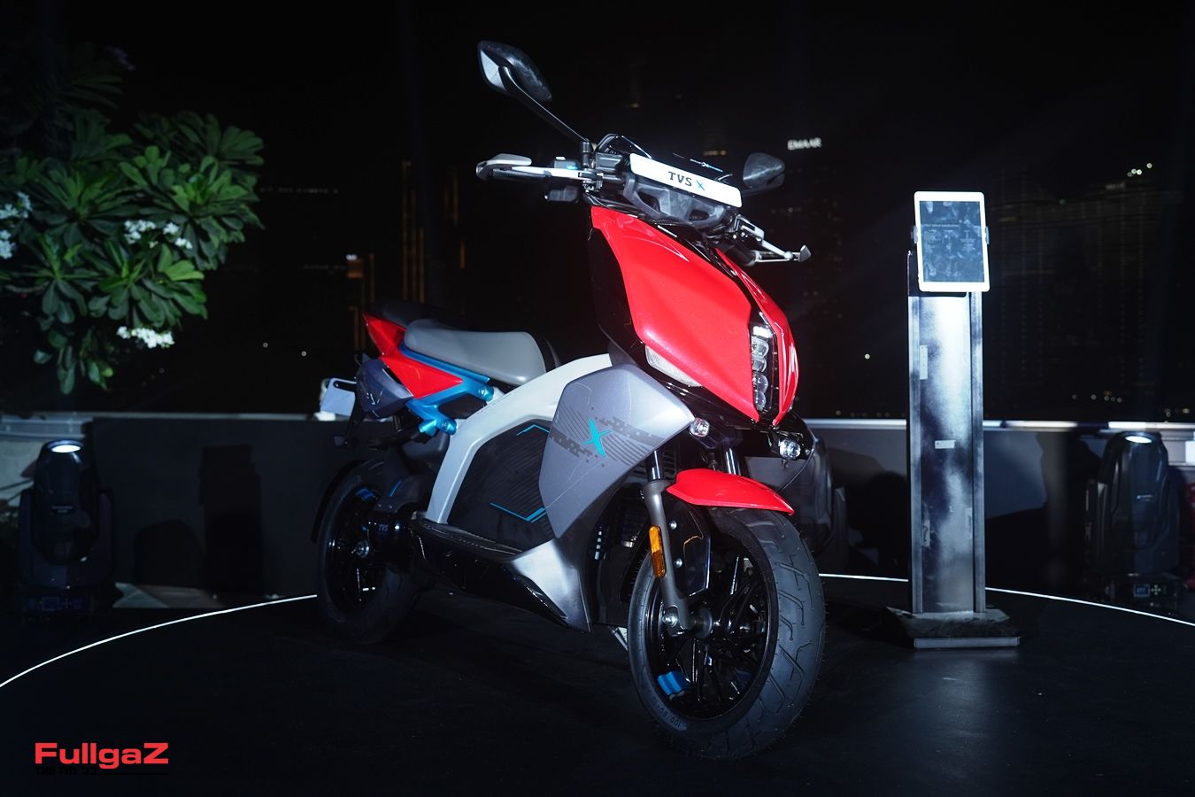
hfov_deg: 58.7
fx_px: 1062
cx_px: 598
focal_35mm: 32
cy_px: 398
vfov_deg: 41.1
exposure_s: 1/160
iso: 400
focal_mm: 32
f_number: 4
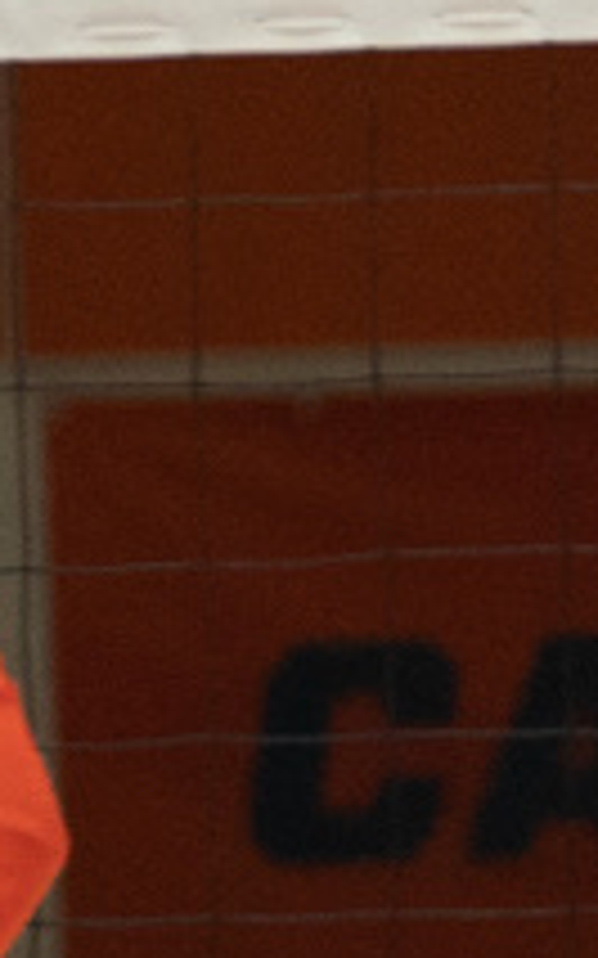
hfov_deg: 1.0
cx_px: 1906
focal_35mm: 1360
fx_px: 35487
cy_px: 1203
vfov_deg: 1.5
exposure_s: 1/640
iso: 4000
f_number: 4
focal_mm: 158
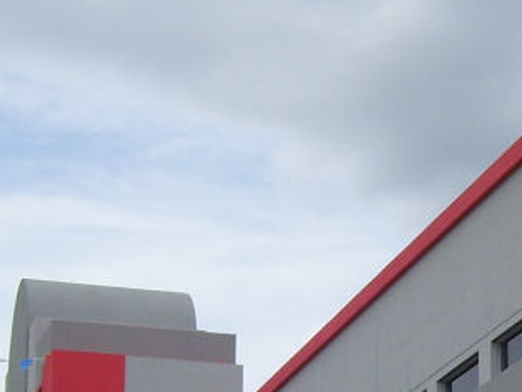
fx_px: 1976
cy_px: 475
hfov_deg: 14.9
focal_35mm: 131
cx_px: 454
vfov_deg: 11.1
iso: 80
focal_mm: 6
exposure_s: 1/750
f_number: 4.8
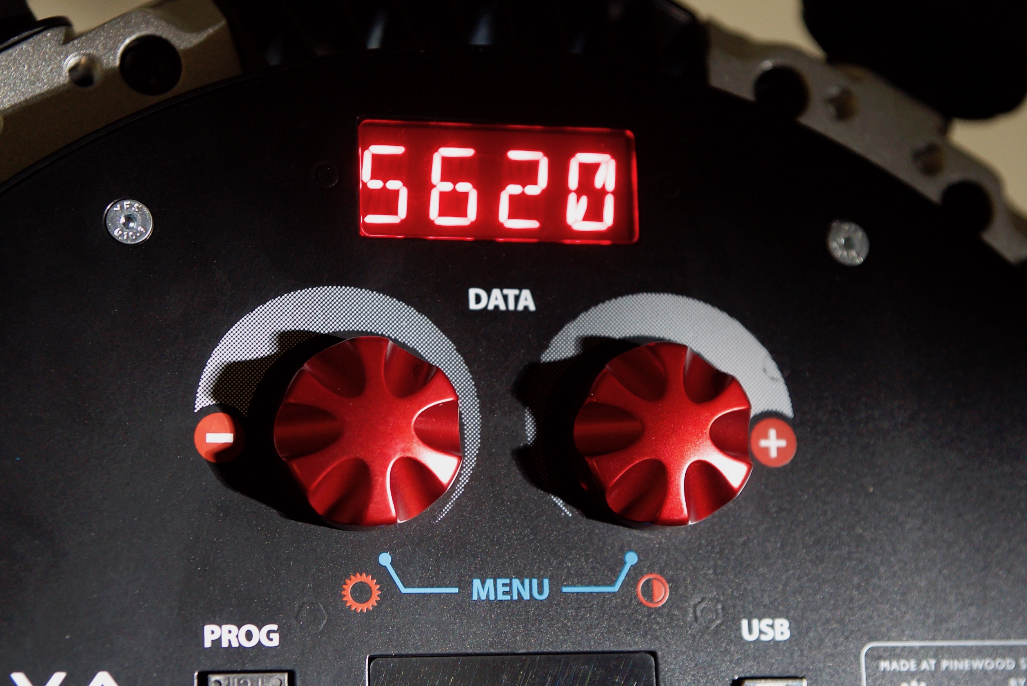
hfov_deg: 22.6
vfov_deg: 15.2
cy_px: 343
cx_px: 514
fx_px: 2568
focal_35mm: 90
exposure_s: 1/25
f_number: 3.5
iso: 1000
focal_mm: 60
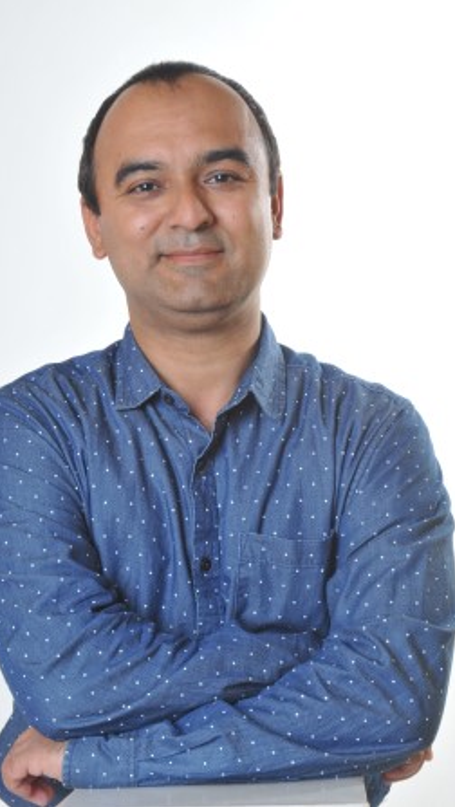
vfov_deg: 23.2
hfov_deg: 13.2
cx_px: 199
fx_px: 1970
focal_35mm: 92
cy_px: 401
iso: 400
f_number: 16
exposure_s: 1/160
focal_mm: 58
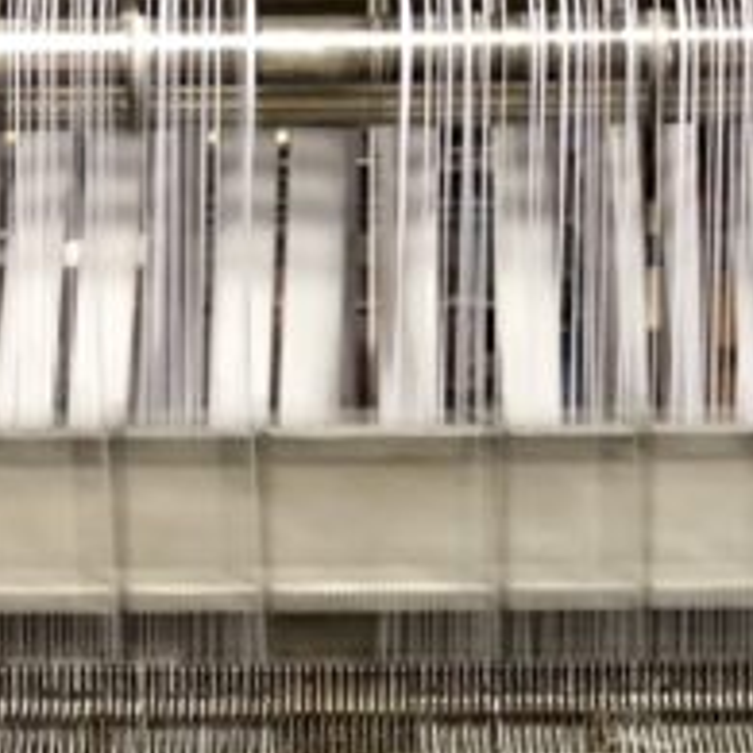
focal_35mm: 130
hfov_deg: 13.4
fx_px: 3199
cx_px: 263
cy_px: 950
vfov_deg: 13.0
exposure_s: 1/20
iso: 40
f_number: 1.8
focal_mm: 4
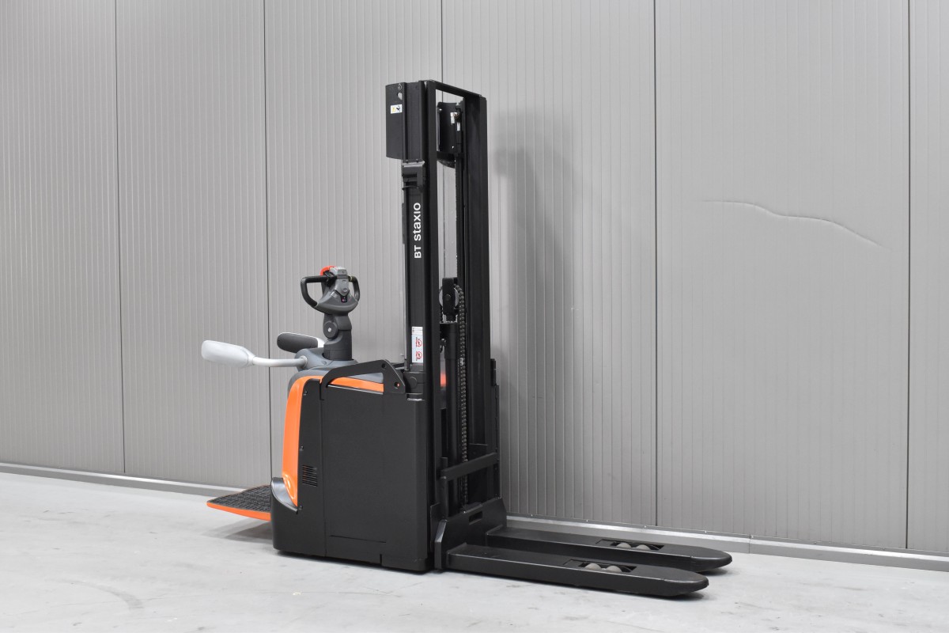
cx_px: 474
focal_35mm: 40
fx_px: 1068
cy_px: 316
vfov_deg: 33.0
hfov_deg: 47.9
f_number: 7.1
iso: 1600
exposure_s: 1/25
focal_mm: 27
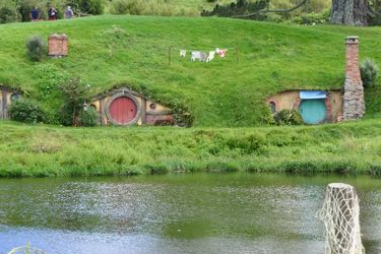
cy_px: 121
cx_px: 185
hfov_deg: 20.4
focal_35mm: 100
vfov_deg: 13.7
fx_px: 1058
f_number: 4
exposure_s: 1/250
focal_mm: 18.3
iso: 125
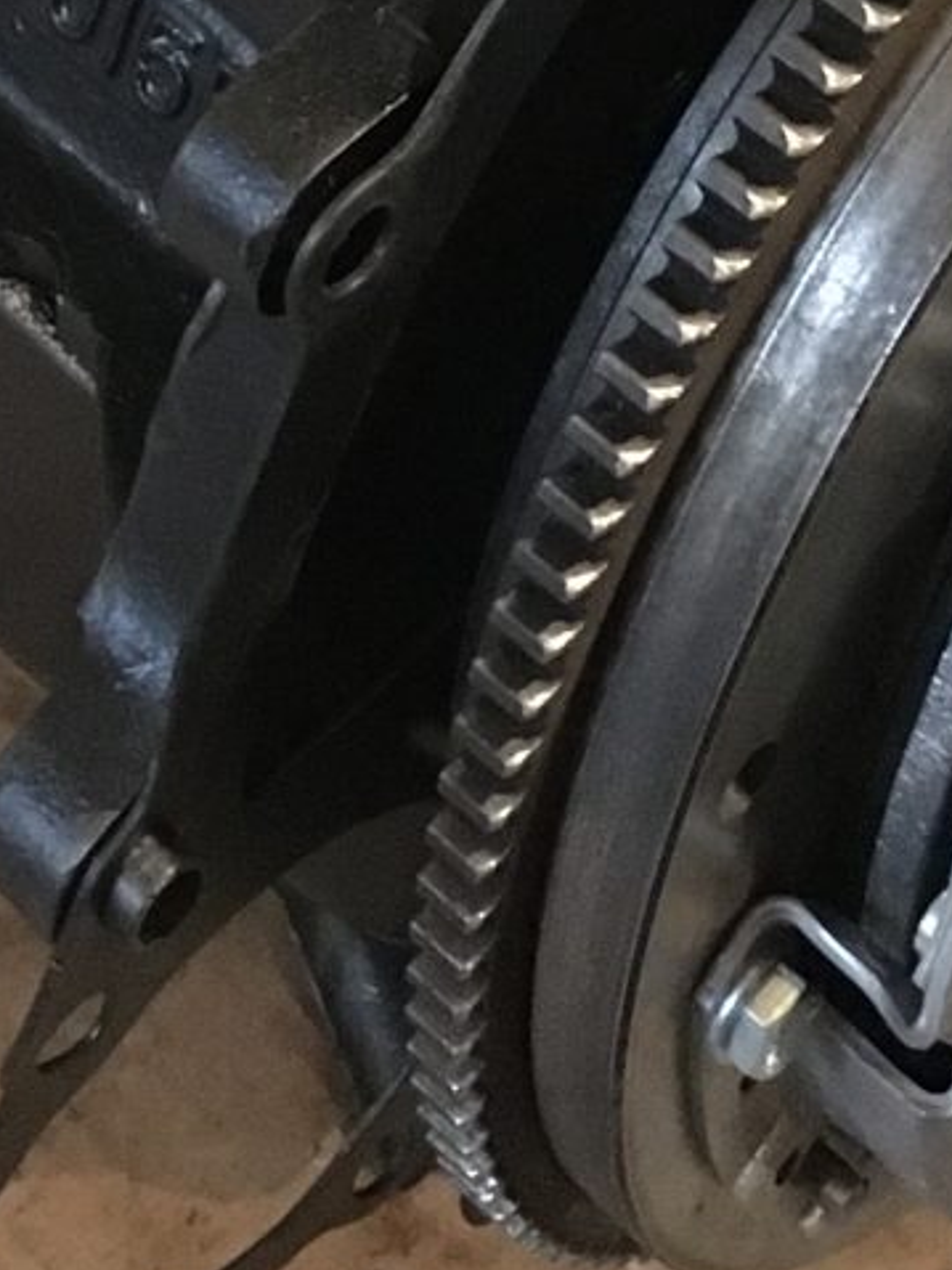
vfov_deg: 13.6
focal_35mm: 124
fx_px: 4549
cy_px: -1243
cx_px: 141
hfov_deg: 11.9
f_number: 2.2
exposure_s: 1/17
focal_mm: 4.15
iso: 400
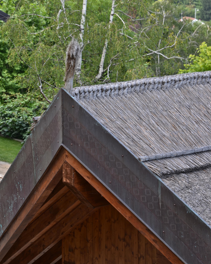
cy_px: 107
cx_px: 105
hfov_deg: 10.7
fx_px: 1129
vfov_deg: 13.3
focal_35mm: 145
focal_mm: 85
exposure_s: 1/30
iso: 100
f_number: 8
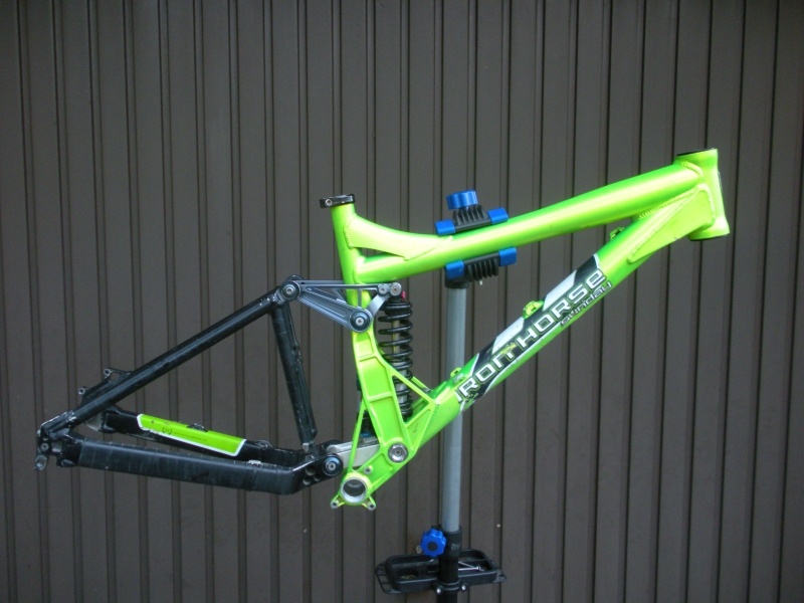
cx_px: 402
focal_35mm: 36
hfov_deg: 51.4
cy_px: 302
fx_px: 836
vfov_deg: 39.7
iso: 219
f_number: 3.5
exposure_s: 1/68.3
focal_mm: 6.3
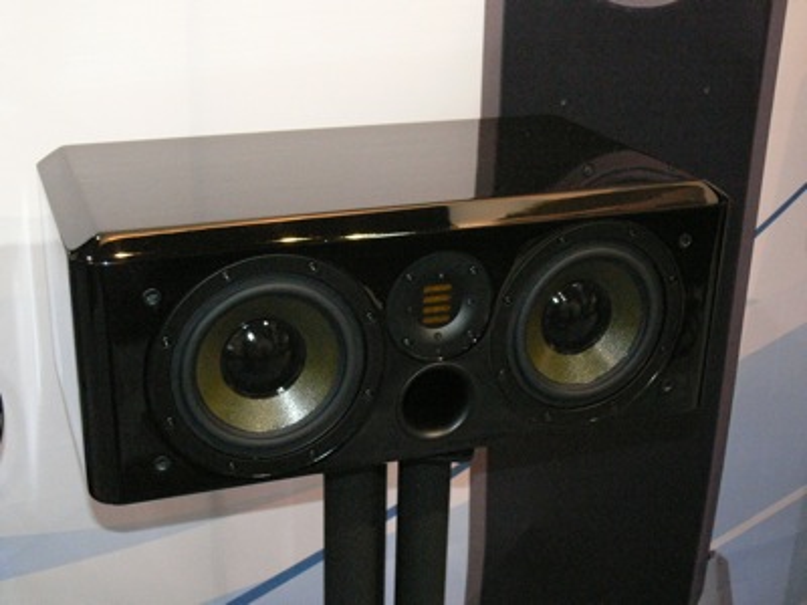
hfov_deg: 39.7
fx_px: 1119
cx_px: 404
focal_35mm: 48
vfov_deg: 30.3
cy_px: 302
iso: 400
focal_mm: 9.1
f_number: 2.8
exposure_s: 1/30
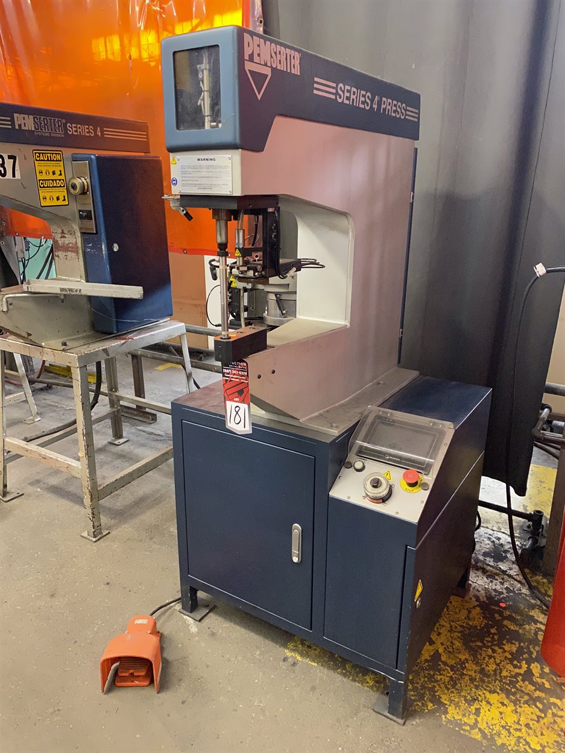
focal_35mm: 26
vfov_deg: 67.3
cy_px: 376
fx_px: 566
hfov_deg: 53.1
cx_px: 282
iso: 400
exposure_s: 1/60
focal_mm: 4.25
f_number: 1.8
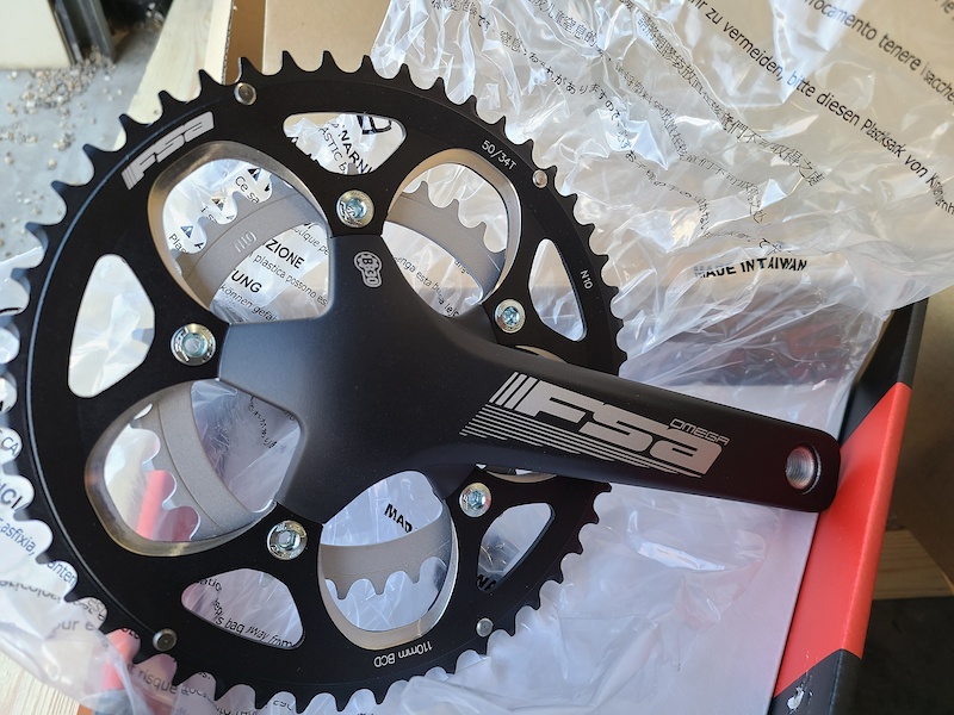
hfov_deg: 67.3
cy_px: 358
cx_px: 477
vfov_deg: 53.1
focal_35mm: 26
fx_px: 717
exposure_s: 1/60
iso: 50
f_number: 1.8
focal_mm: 5.4
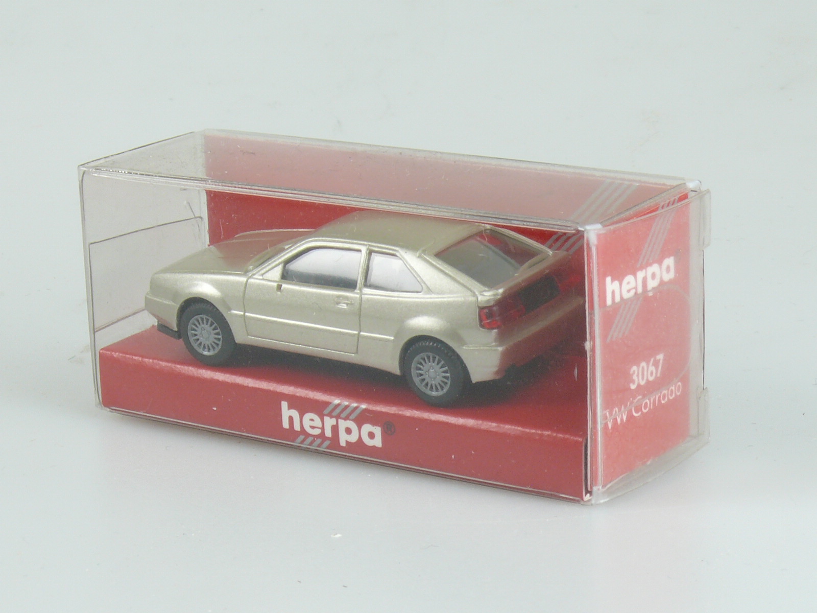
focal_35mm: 108
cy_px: 306
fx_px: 2549
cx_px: 408
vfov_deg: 13.7
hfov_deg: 18.2
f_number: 10
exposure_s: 1/8
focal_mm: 13.8
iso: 100
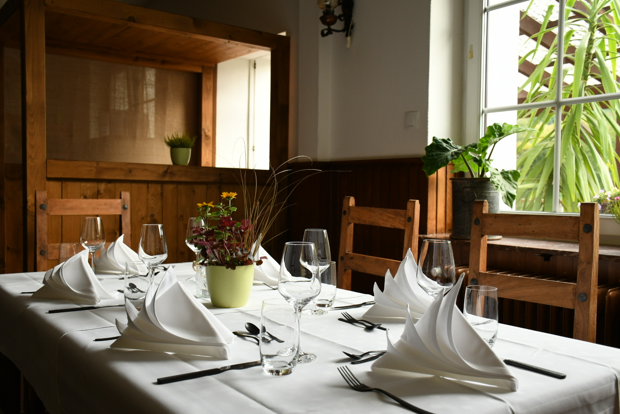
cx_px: 310
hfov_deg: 55.8
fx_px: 586
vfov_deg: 38.9
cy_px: 207
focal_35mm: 34
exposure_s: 1/80
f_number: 4
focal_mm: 23
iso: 400
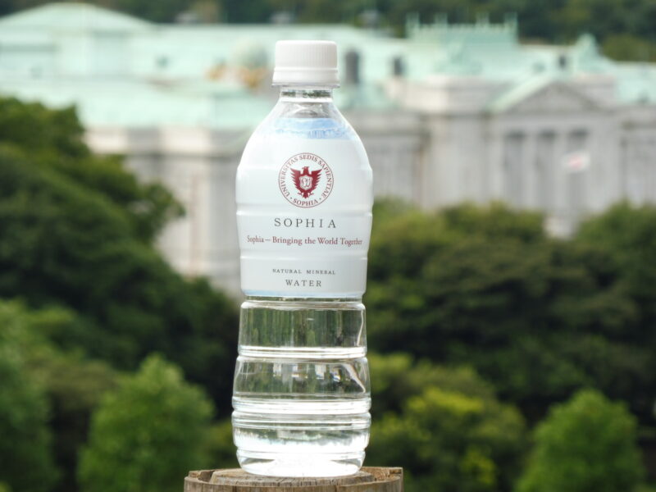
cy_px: 246
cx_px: 328
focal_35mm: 289
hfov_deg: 6.9
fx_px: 5477
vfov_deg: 5.1
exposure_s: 1/160
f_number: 5.9
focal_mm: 51.5
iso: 100
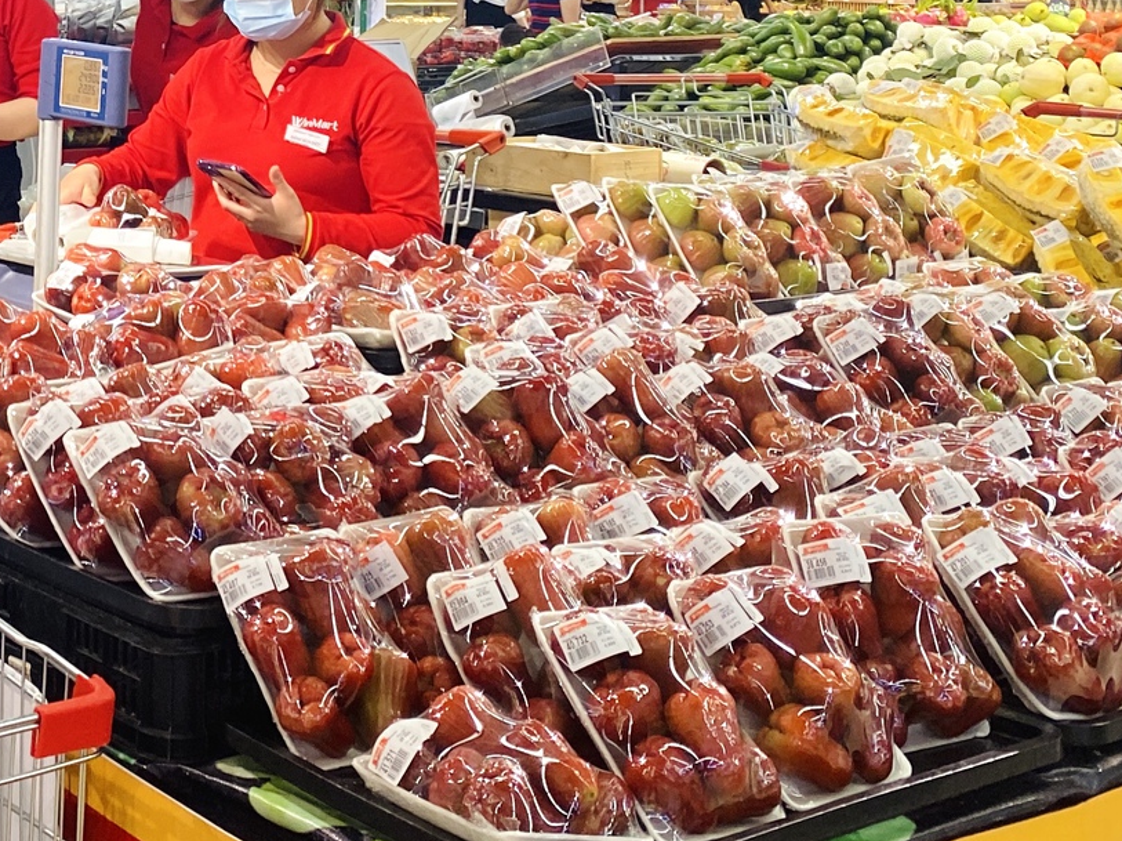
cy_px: -66
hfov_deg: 28.1
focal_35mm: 64
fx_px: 2073
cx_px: -54
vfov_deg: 21.8
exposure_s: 1/50
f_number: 1.8
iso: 100
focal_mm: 4.25
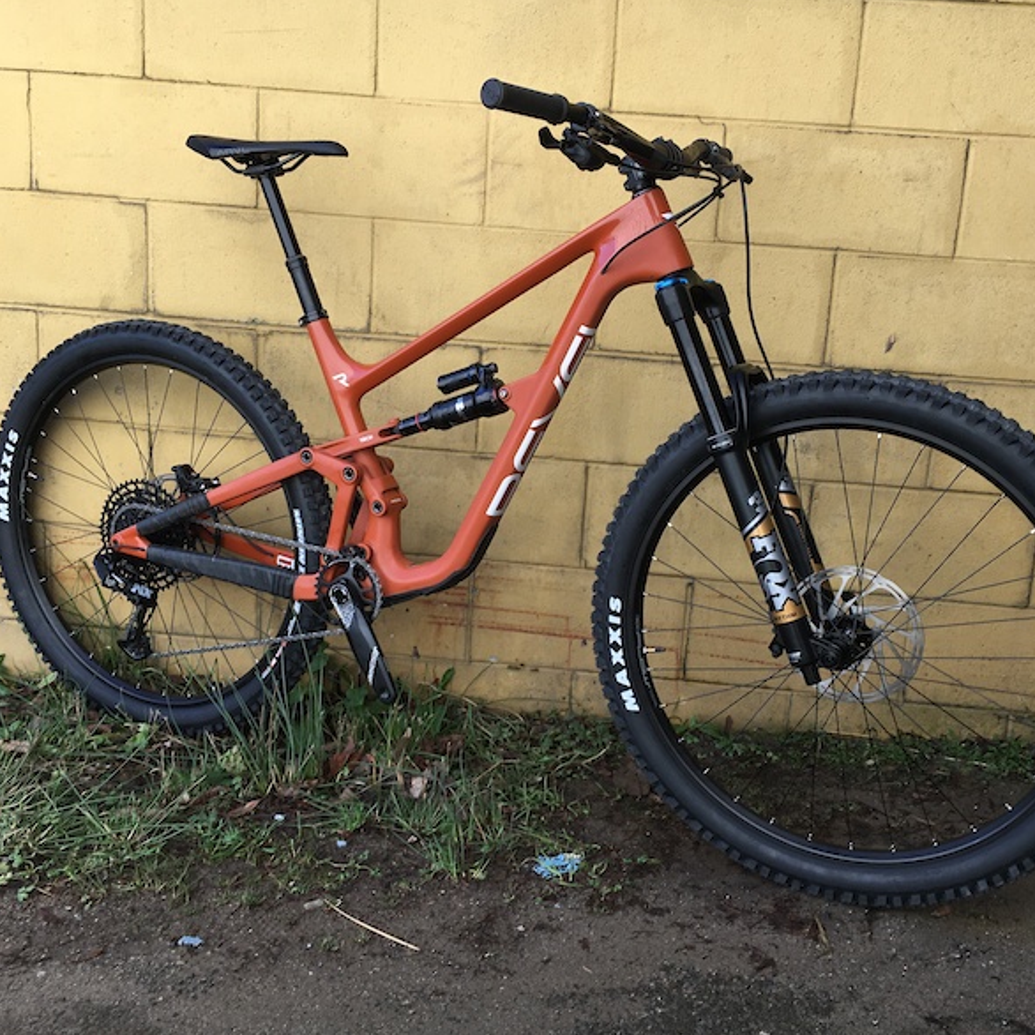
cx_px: 563
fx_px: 1184
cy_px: 512
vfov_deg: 47.2
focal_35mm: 35
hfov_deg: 47.2
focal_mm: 4.15
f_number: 2.2
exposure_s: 1/271
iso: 25
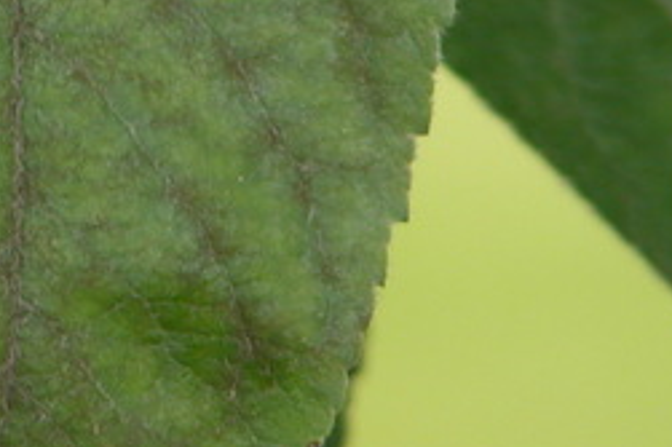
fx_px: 16378
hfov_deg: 2.3
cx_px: -64
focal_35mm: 878
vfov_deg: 1.6
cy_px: 16
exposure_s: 1/104
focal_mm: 71.2
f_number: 4.2
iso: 100
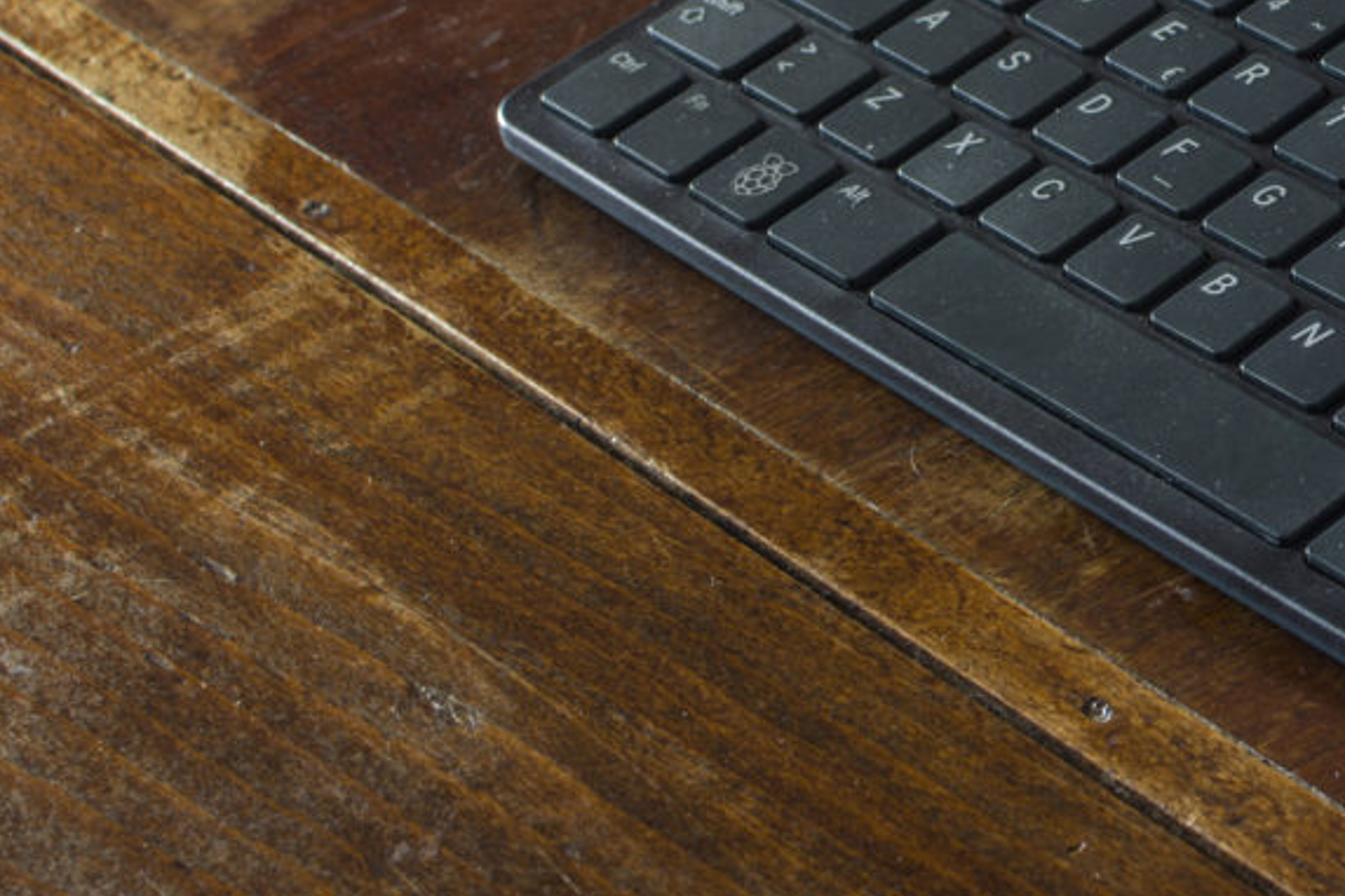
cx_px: 1599
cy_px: 15
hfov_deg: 15.4
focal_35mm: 128
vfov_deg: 10.6
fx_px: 4790
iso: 100
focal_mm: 35
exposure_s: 3
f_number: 6.7
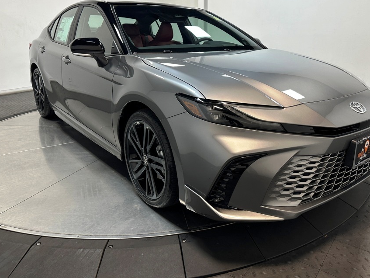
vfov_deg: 48.0
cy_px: 114
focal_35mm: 29
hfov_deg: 61.4
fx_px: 310
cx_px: 211
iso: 250
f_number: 1.78
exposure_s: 1/60
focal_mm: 6.86
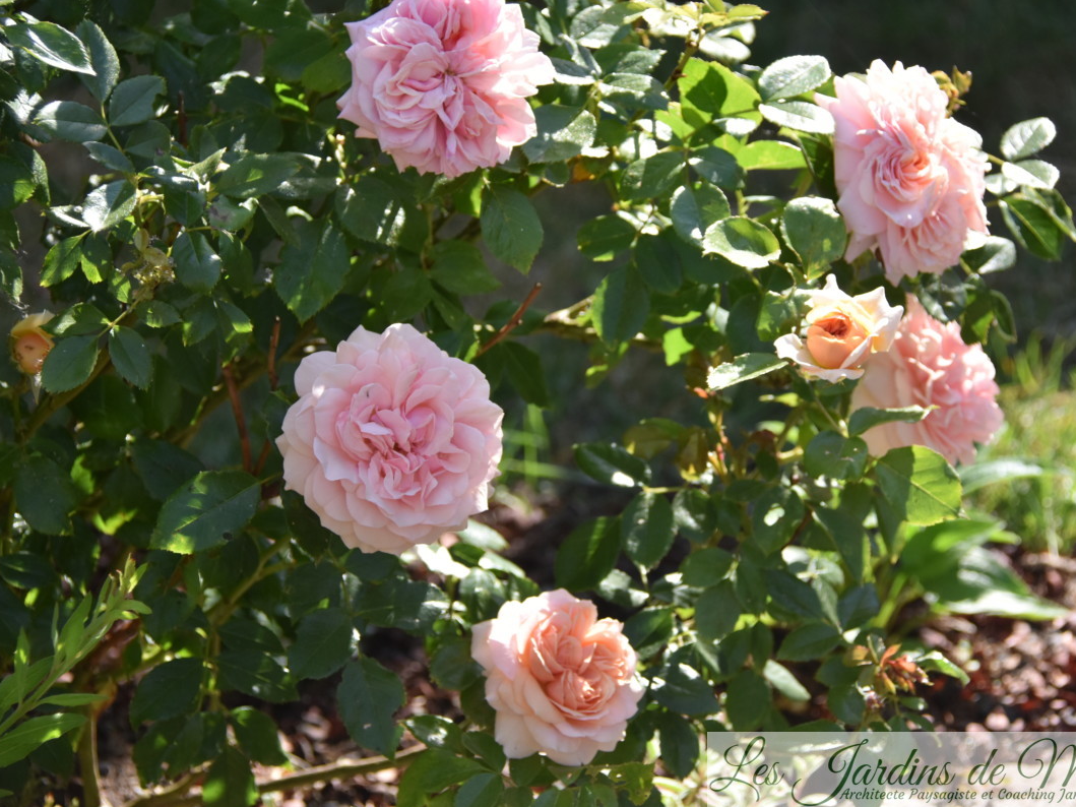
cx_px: 585
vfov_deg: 8.7
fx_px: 5332
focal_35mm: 172
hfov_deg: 11.5
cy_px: 405
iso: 560
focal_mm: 105
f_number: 5.6
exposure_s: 1/1000
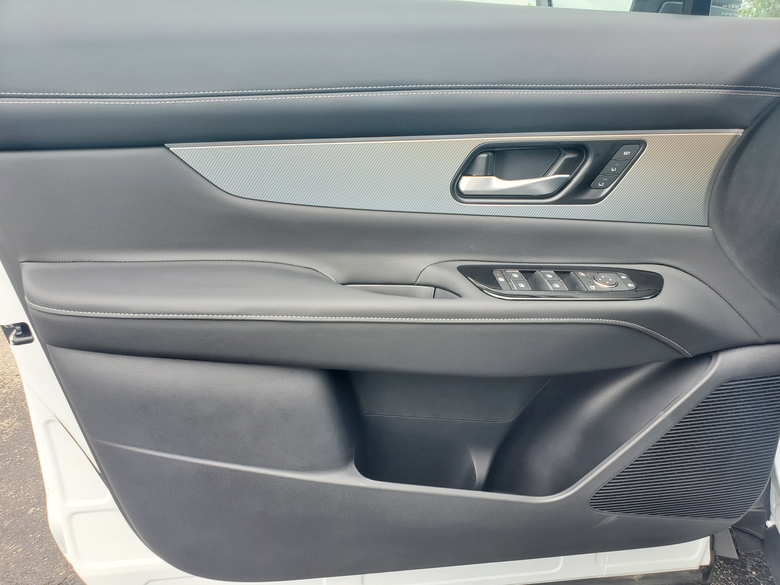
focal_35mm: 26
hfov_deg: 67.3
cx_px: 390
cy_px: 292
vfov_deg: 53.1
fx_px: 586
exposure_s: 1/215
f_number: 2.4
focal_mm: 4.3
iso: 50
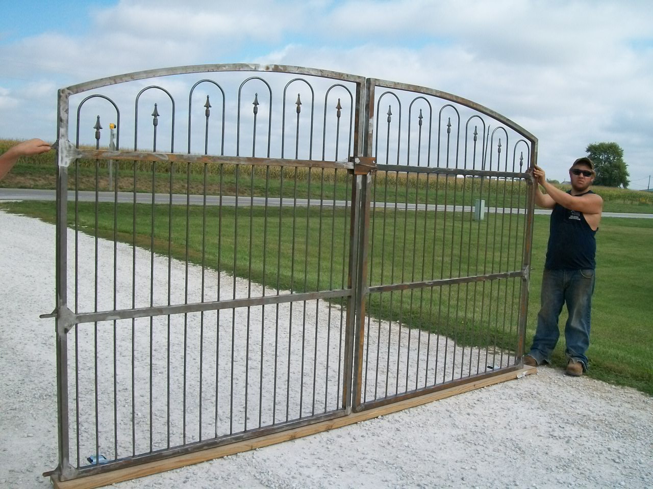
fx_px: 679
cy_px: 244
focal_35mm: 36
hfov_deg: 51.4
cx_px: 326
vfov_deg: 39.7
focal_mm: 6
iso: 80
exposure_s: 1/500
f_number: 4.8
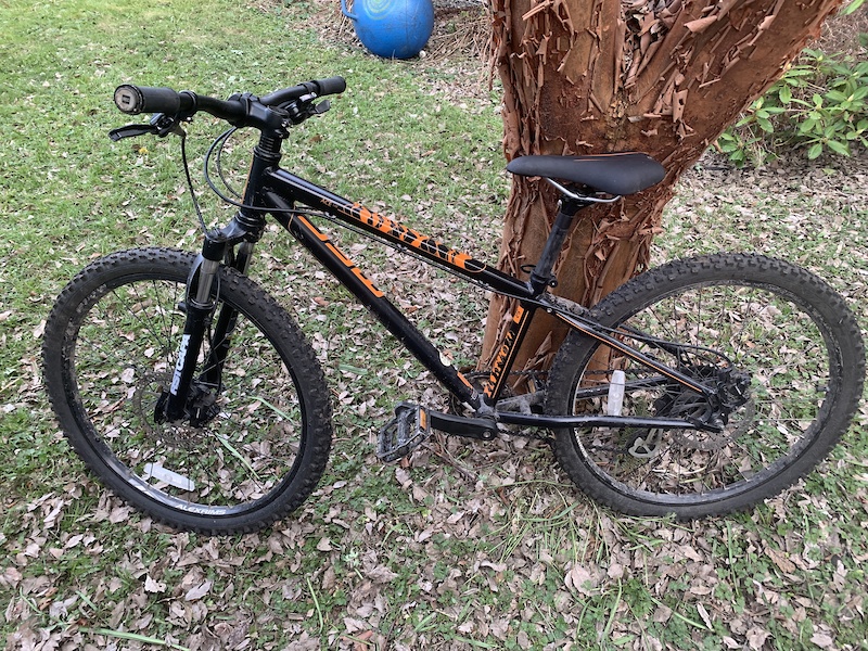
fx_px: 652
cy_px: 326
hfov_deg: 67.3
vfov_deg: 53.1
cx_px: 434
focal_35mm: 26
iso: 80
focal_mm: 4.25
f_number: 1.8
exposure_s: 1/121
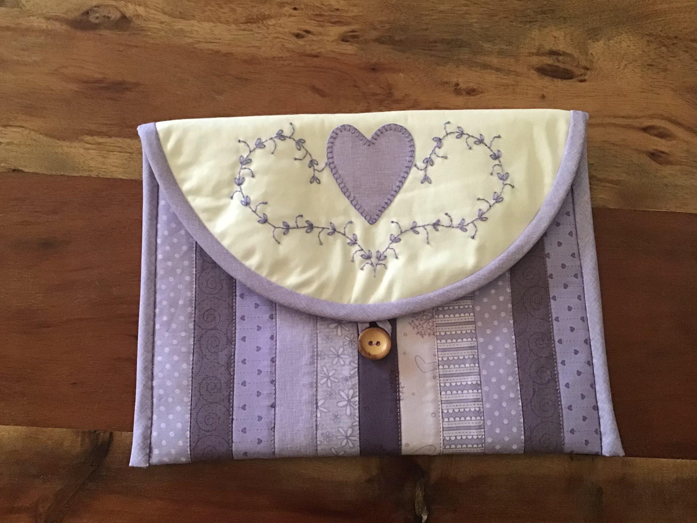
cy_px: 262
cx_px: 348
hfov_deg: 58.4
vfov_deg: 45.4
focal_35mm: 31
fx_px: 624
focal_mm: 3.3
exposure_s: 1/17
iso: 250
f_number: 2.4
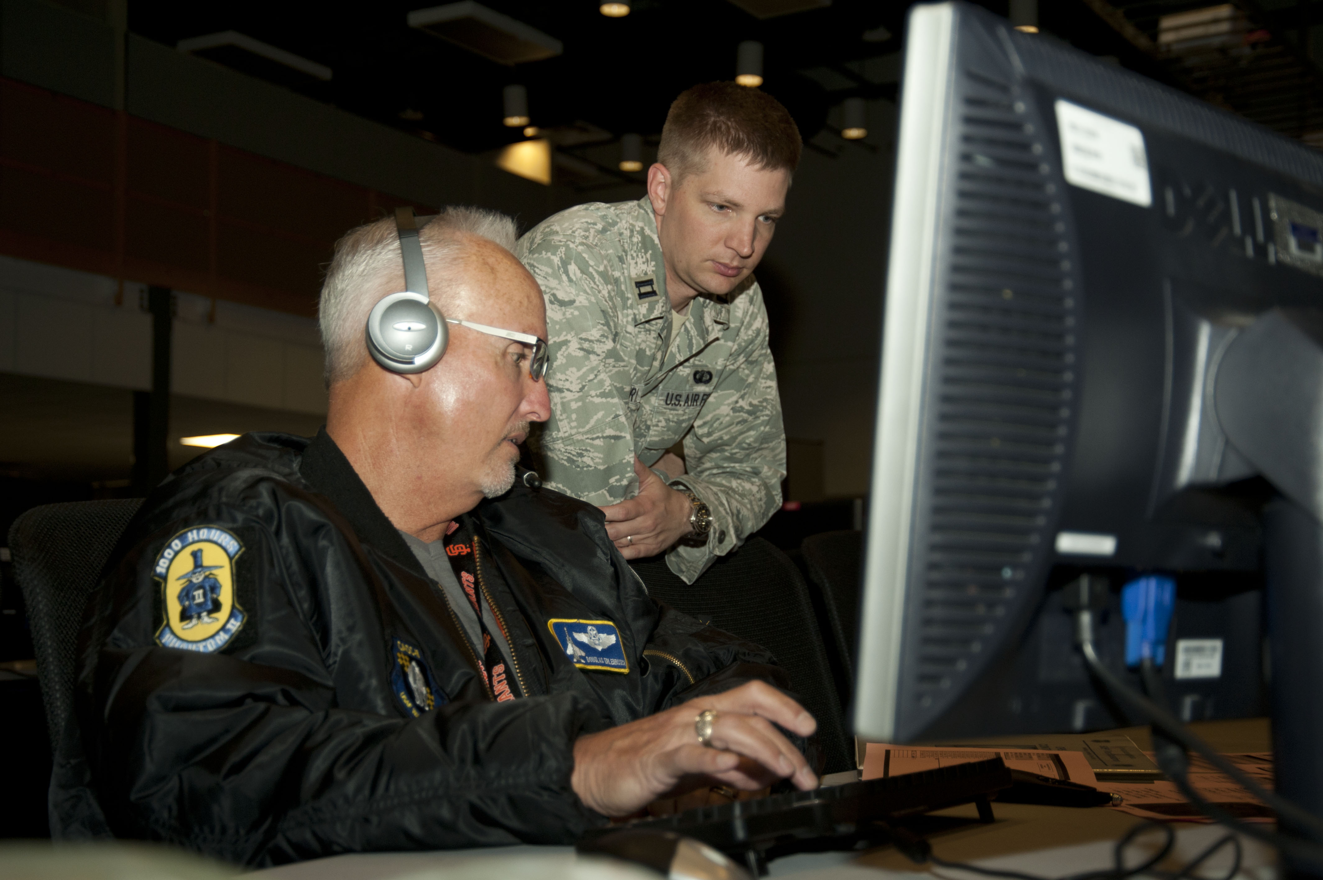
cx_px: 662
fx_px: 1836
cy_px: 440
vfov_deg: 27.0
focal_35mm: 50
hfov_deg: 39.6
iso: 640
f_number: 4.8
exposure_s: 1/80
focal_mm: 50
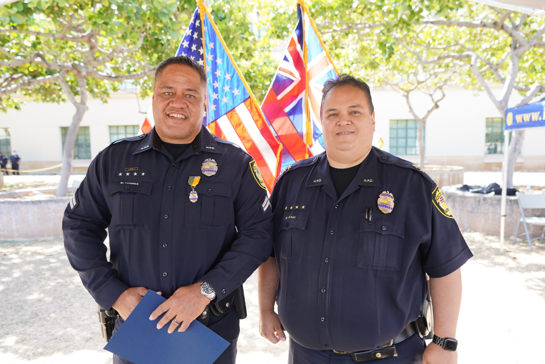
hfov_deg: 65.5
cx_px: 272
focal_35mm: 28
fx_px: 424
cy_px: 182
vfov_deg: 46.4
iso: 160
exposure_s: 1/200
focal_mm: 19
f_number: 2.8
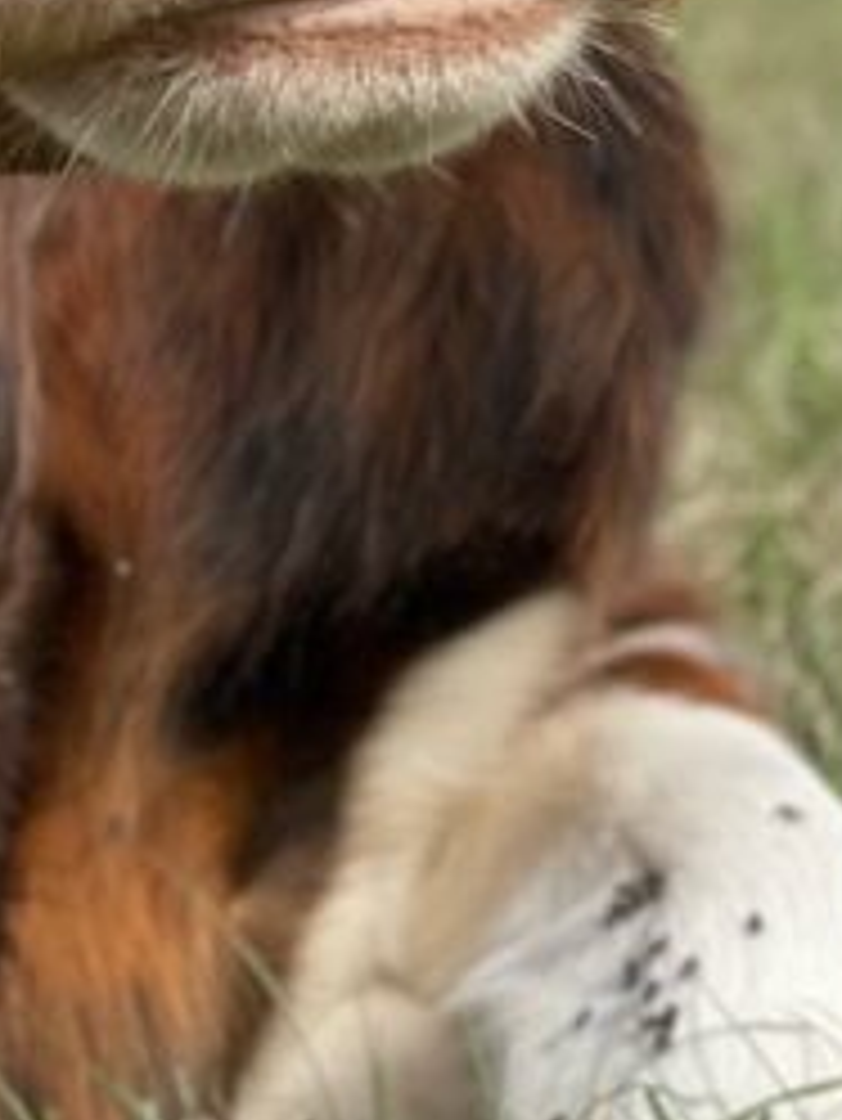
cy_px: -353
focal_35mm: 214
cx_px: -324
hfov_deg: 6.9
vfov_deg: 9.1
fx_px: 6935
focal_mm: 6
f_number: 2
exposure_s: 1/1170
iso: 32
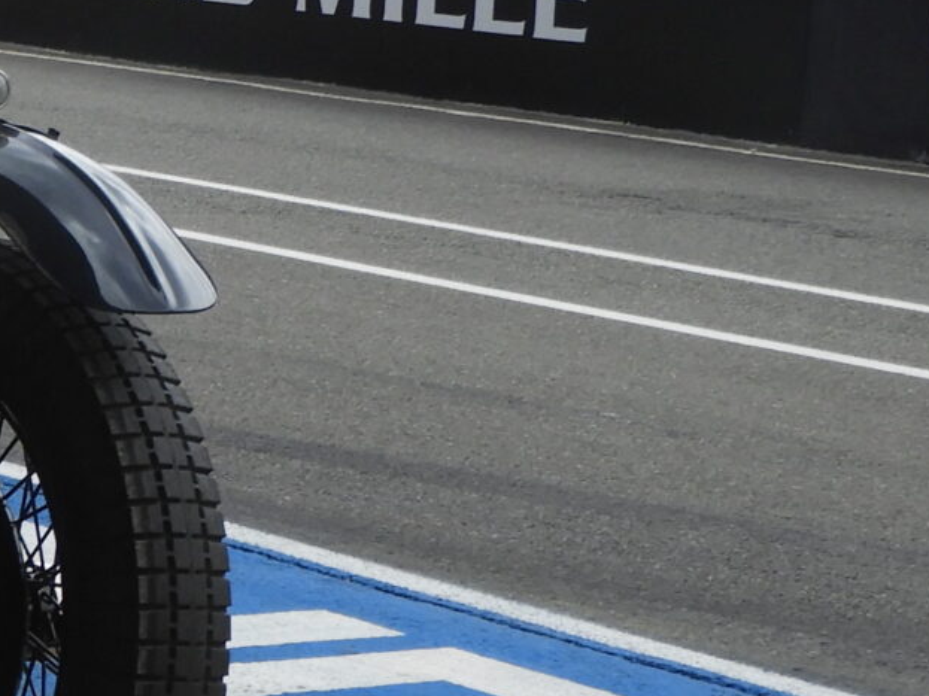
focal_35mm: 185
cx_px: -649
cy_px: 268
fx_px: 4964
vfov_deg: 8.0
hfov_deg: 10.2
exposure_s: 1/640
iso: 100
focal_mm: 8.1
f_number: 4
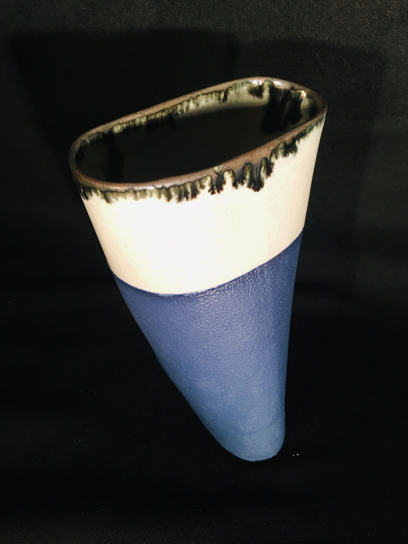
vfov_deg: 61.7
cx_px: 204
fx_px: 456
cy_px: 272
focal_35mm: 29
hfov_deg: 48.2
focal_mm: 4.15
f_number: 2.2
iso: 100
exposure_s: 1/33
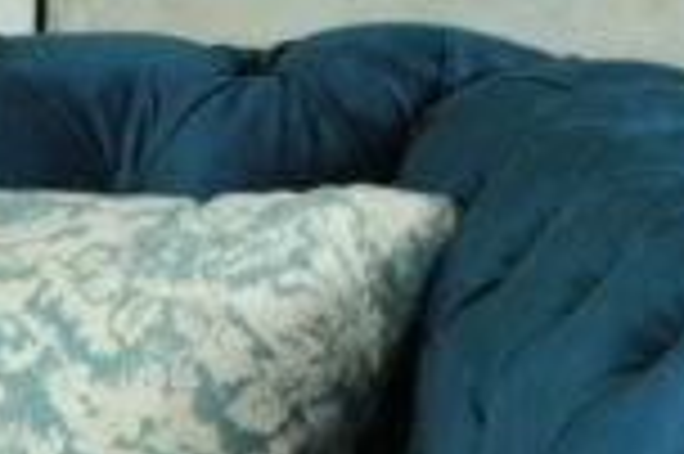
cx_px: -1222
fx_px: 9926
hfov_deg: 3.9
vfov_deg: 2.6
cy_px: 638
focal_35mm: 523
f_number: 6.3
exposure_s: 1/125
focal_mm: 66
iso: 320
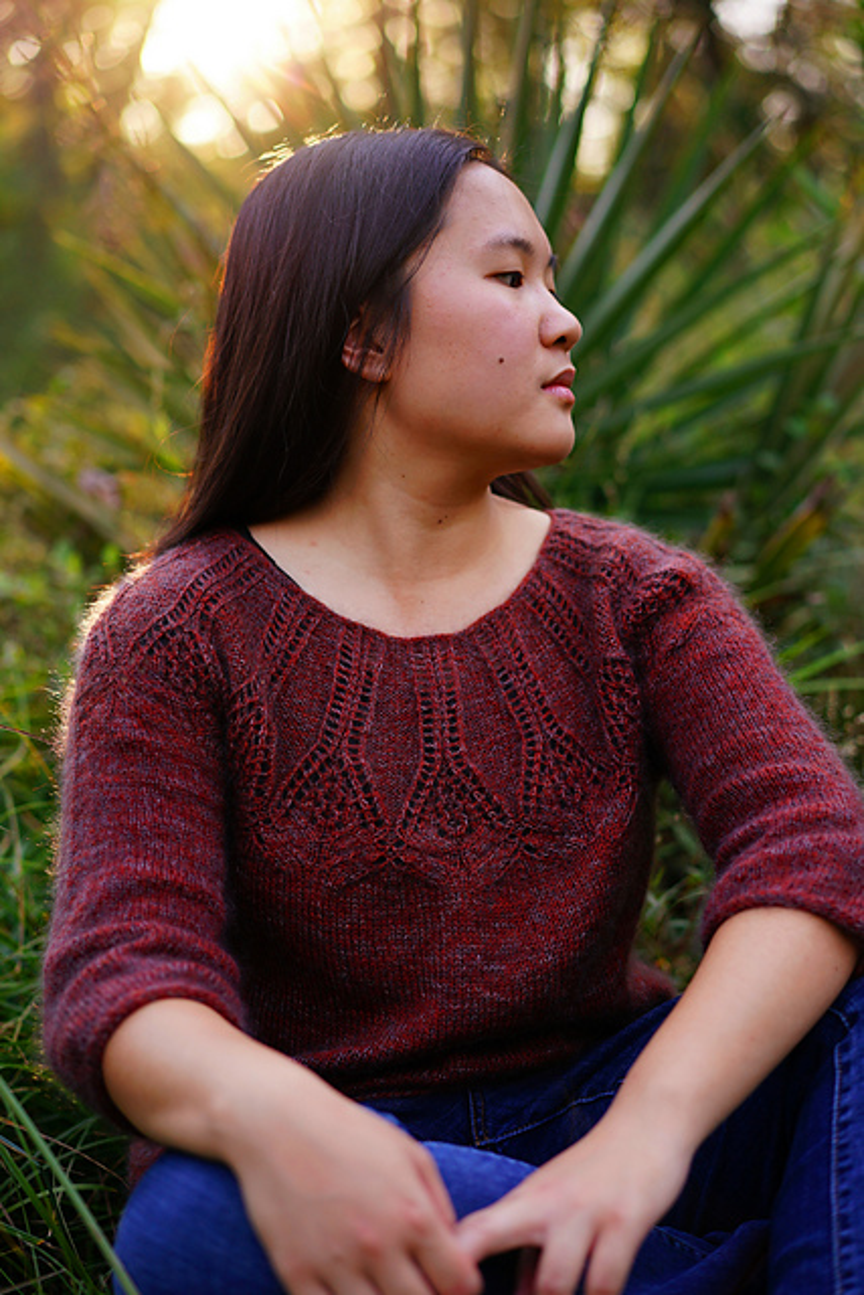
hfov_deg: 24.6
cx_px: 432
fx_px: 1979
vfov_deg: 36.2
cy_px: 648
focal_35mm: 55
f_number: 2.2
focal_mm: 55
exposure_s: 1/640
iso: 200
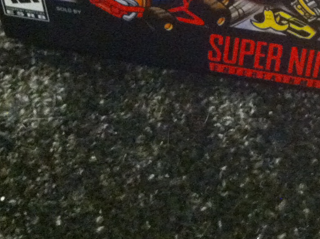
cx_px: 403
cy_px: -59
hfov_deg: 15.7
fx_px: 1108
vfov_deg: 12.0
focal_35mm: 120
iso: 1000
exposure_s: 1/15
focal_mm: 3.85
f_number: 2.8
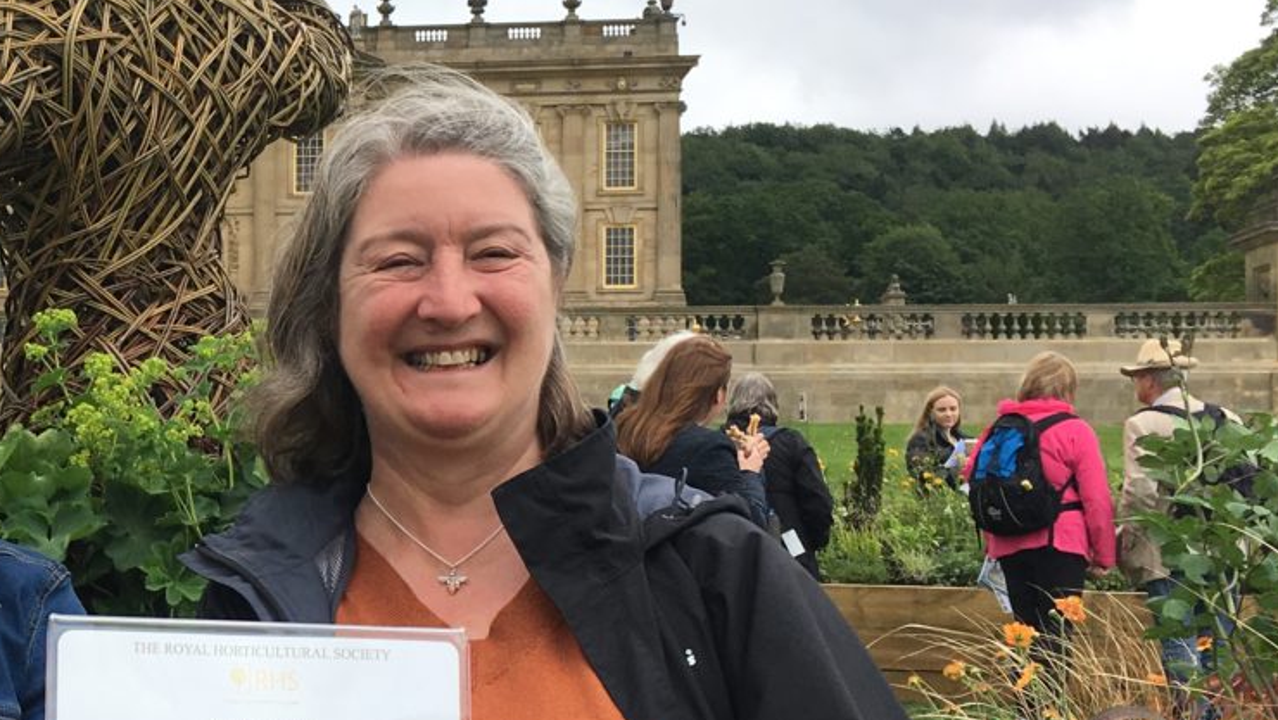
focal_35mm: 64
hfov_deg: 30.5
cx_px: -2
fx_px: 2170
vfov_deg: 18.8
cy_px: 446
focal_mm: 4.15
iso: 25
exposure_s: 1/651
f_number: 2.2
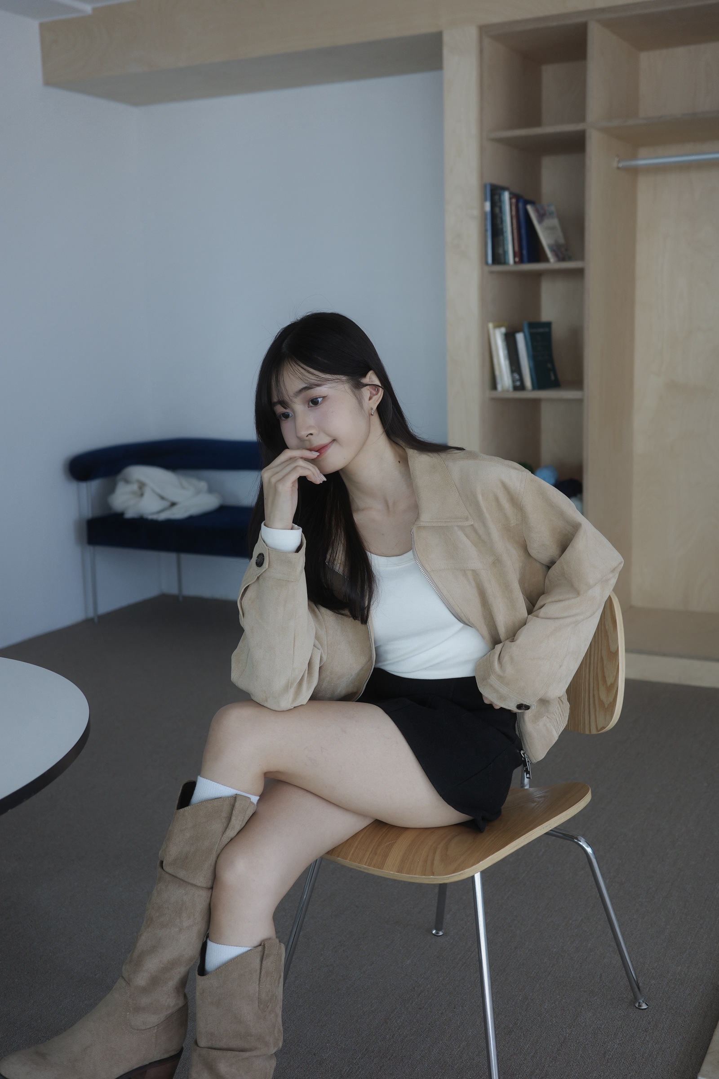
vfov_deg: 48.5
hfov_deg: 33.4
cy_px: 540
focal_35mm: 40
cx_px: 360
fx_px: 1198
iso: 100
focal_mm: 26
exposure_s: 1/50
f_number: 2.8
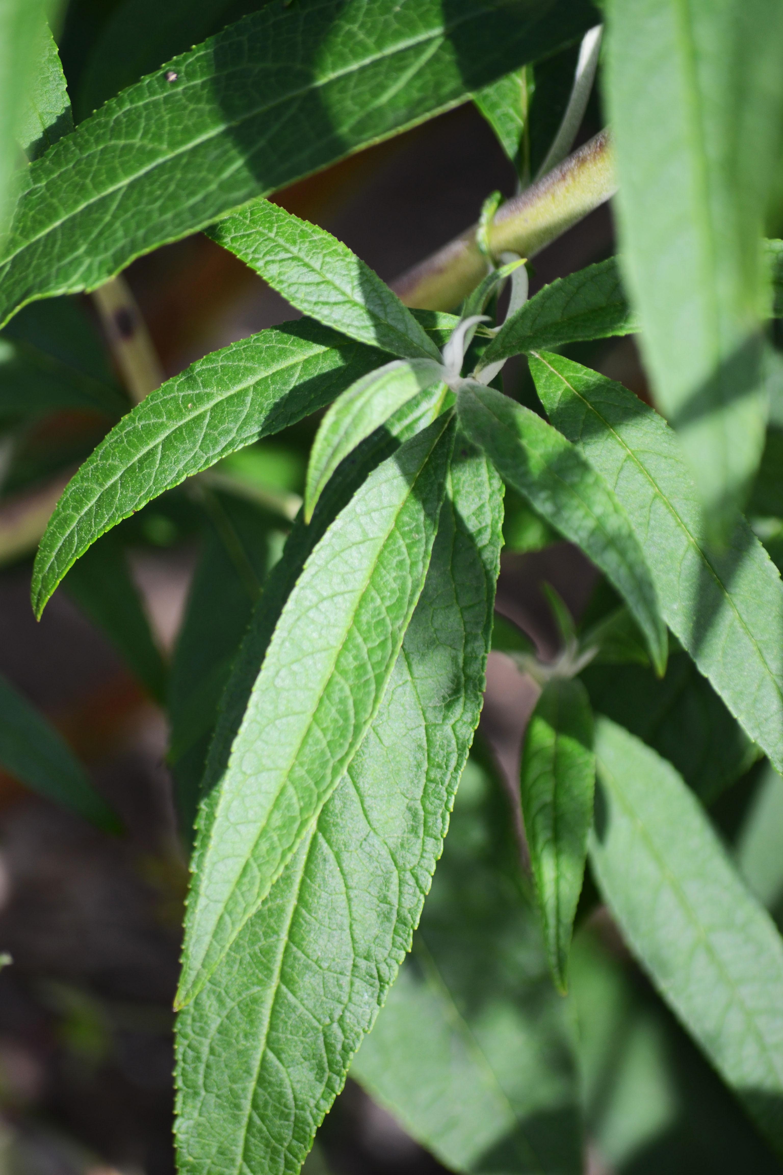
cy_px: 588
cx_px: 392
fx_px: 9787
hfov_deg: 4.6
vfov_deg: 6.9
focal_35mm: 300
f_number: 5.6
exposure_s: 1/160
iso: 100
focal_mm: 200
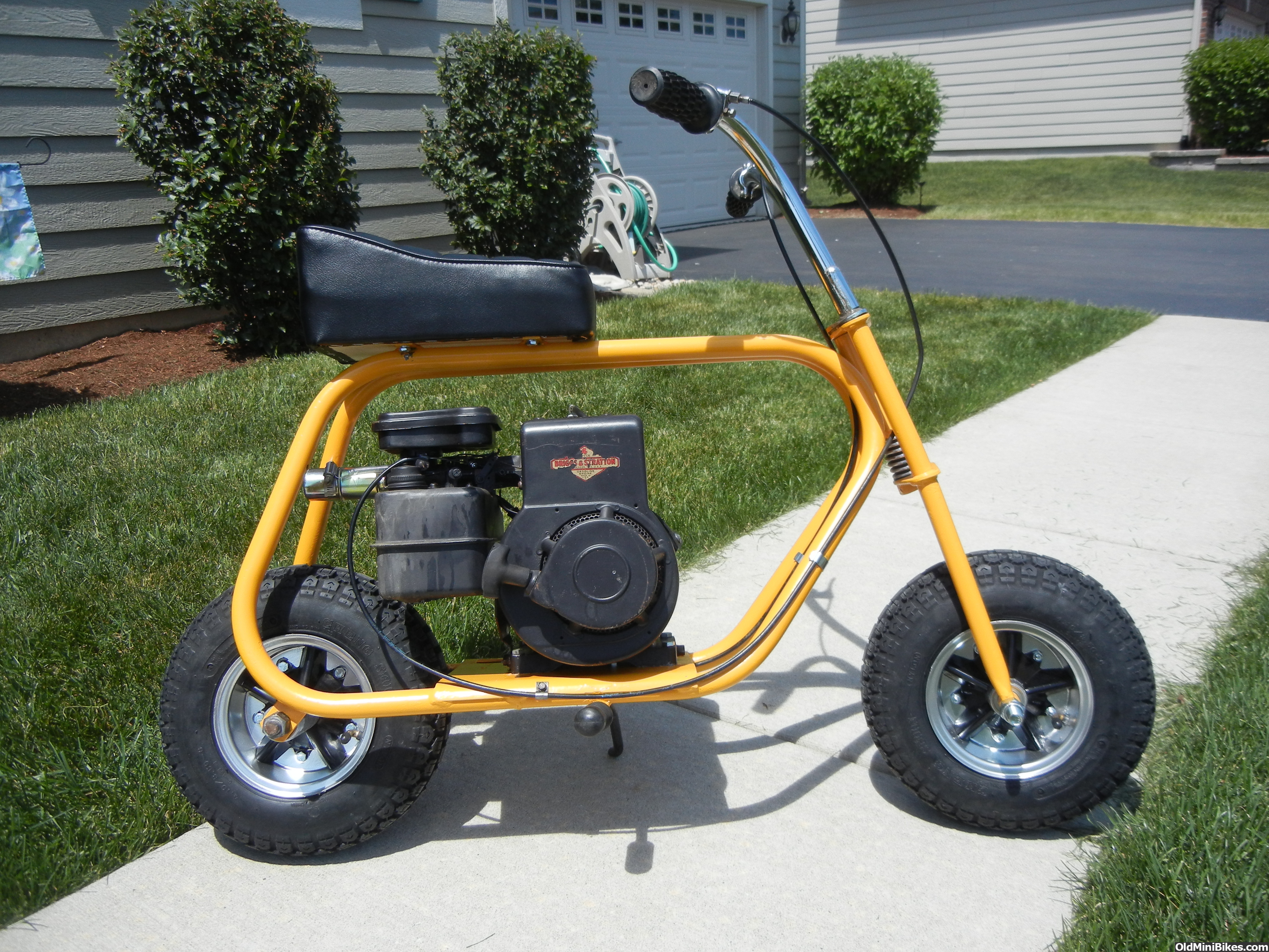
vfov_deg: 46.8
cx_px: 634
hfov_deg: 60.0
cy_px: 476
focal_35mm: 30
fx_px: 1100
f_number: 7
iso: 160
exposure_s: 1/297
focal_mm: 5.4
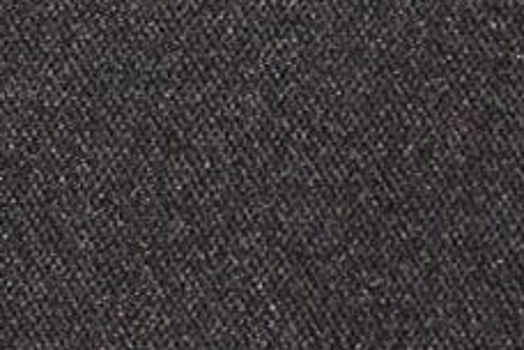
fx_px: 5371
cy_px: -431
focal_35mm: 369
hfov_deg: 5.5
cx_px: 963
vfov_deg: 3.7
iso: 1400
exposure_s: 1/40
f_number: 5
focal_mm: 35
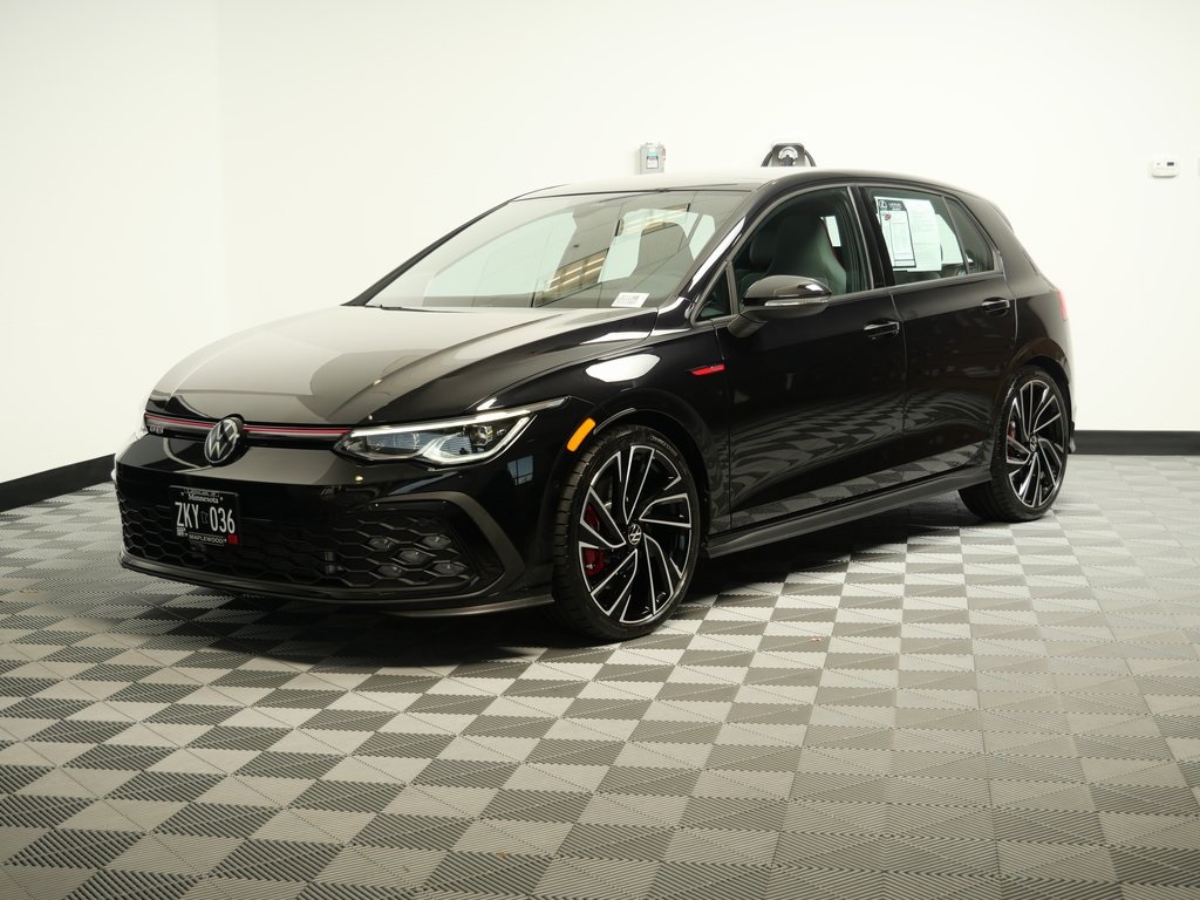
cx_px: 600
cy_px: 450
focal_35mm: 50
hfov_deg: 38.2
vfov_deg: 29.1
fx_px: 1733
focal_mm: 25
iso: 250
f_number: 4.5
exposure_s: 1/250
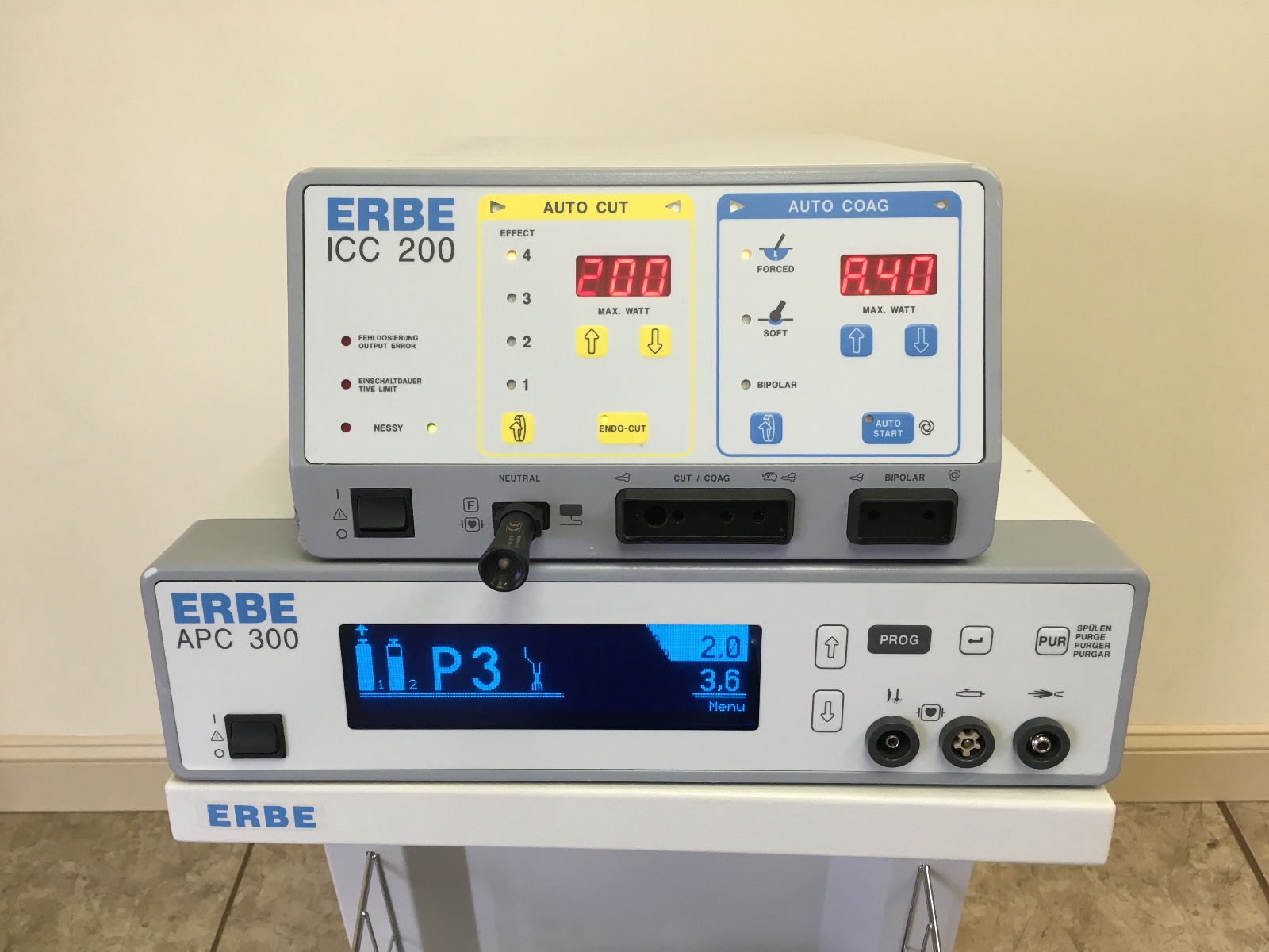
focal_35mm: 29
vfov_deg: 48.2
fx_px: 1063
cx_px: 634
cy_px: 476
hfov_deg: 61.7
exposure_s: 1/30
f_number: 2.2
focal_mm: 4.15
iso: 25
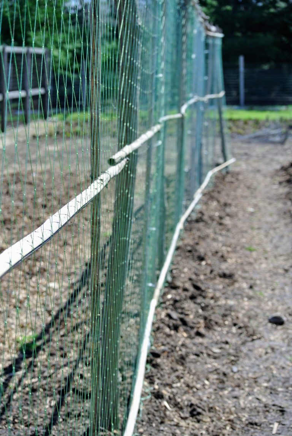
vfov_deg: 24.4
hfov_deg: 16.5
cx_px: 146
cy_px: 218
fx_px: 1007
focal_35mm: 83
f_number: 4.5
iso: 100
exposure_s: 1/400
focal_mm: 30.9
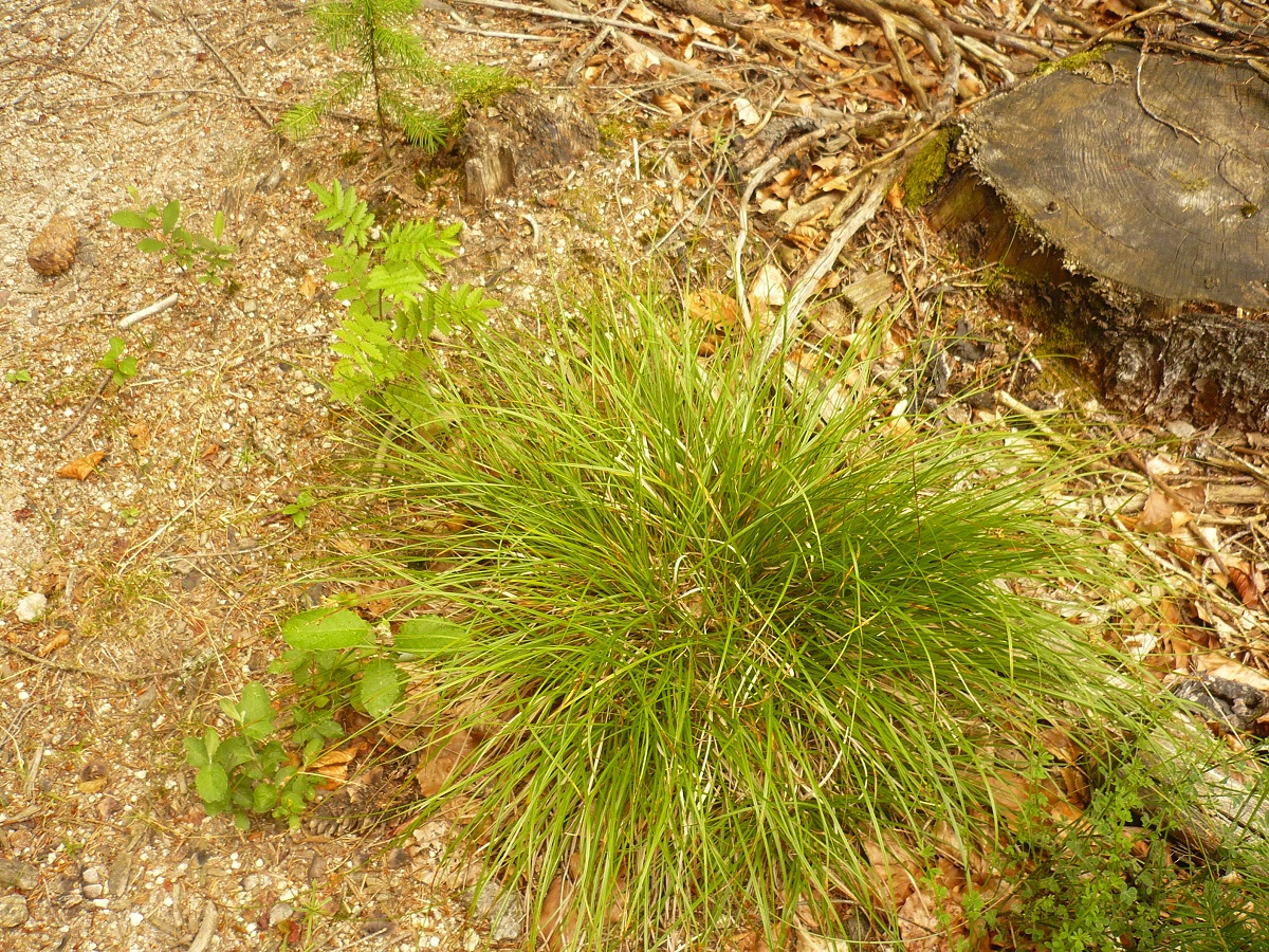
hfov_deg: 52.6
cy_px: 476
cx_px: 634
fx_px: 1283
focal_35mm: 35
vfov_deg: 40.7
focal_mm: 5.8
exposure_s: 1/125
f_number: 2.8
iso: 100
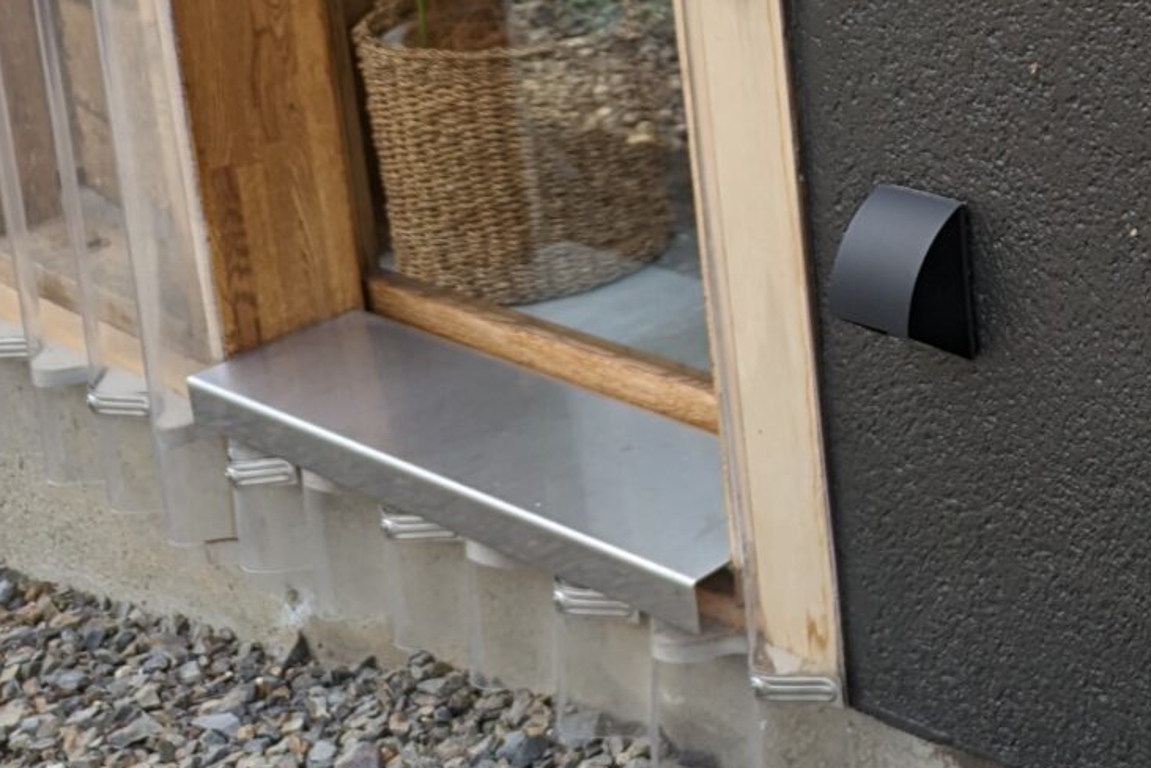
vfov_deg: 18.8
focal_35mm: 70
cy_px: -61
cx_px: 1523
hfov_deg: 24.8
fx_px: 2239
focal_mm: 6.81
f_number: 1.85
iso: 39
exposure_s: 1/555
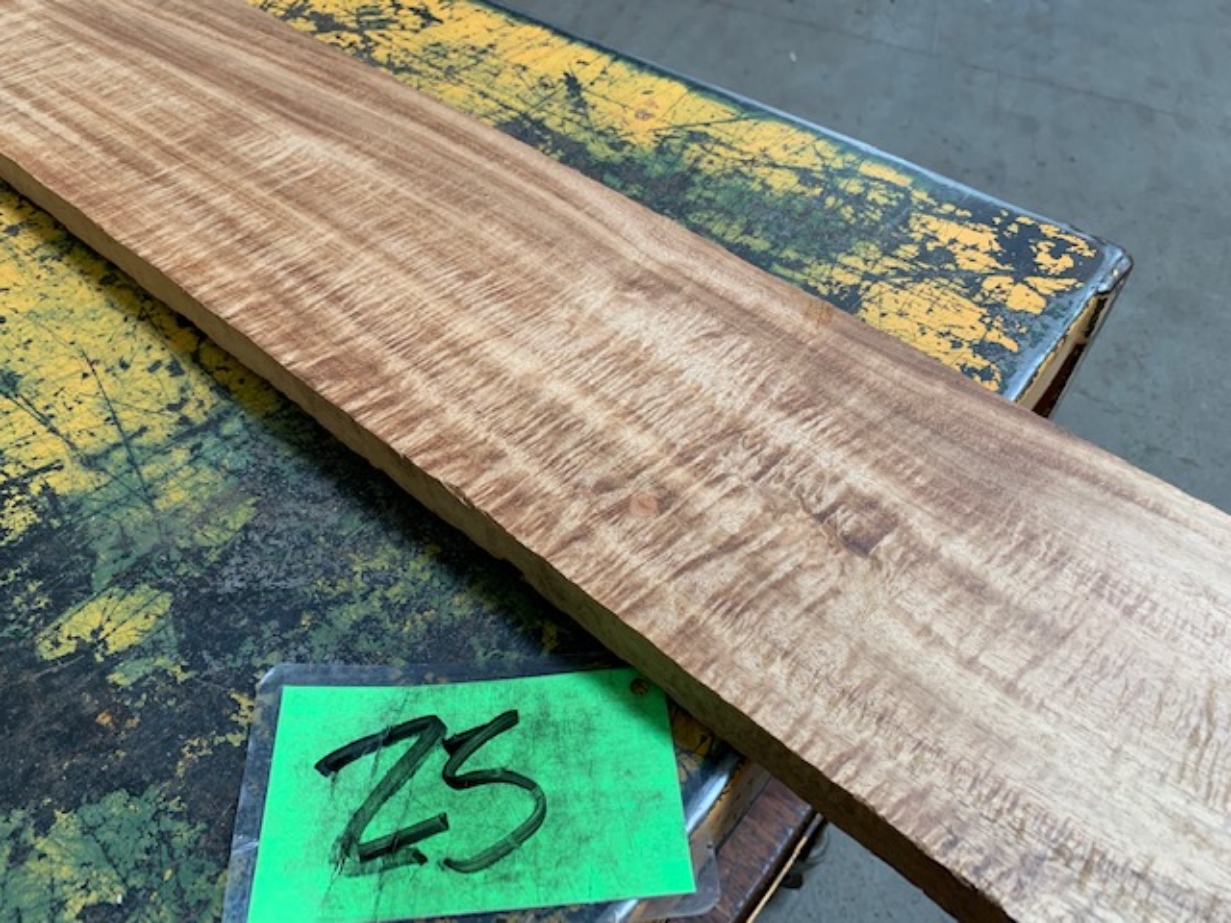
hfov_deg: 67.3
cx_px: 616
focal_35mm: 26
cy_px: 462
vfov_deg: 53.1
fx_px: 925
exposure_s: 1/117
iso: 100
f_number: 1.8
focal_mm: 4.25
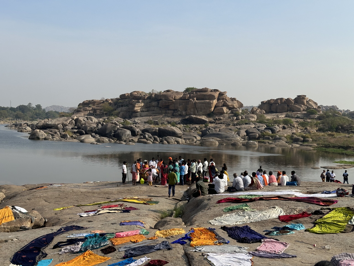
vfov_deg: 30.3
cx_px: 177
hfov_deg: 39.7
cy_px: 133
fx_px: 491
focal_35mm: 48
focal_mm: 6.86
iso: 64
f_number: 1.78
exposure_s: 1/4184
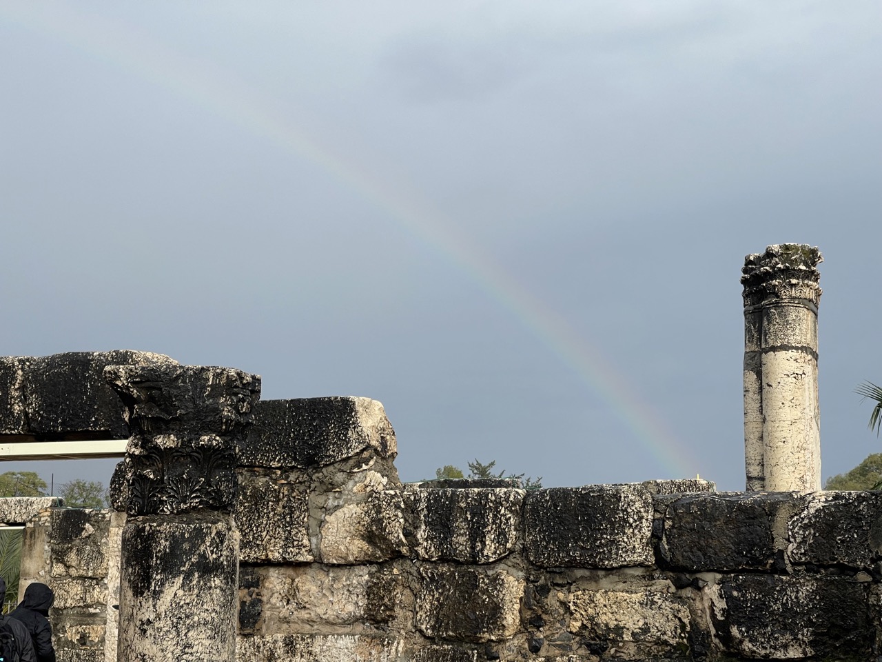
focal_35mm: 64
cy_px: 331
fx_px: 1631
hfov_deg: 30.3
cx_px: 441
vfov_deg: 22.9
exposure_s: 1/686
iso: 20
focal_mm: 7.5
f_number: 2.2
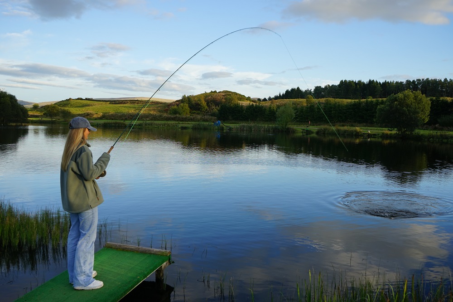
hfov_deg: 57.2
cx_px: 226
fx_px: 415
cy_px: 151
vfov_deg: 39.9
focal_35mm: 33
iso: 100
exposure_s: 1/80
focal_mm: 33
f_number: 8
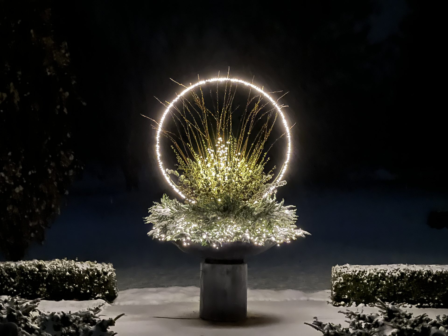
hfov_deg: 25.3
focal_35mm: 77
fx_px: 997
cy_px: 168
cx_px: 224
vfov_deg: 19.1
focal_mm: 9
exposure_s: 1/8
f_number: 2.8
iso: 1600
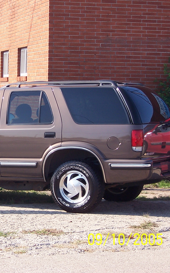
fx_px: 934
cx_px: 2
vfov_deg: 16.6
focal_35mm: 126
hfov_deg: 10.3
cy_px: 137
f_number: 5.6
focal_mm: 14.8
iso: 80
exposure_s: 1/180
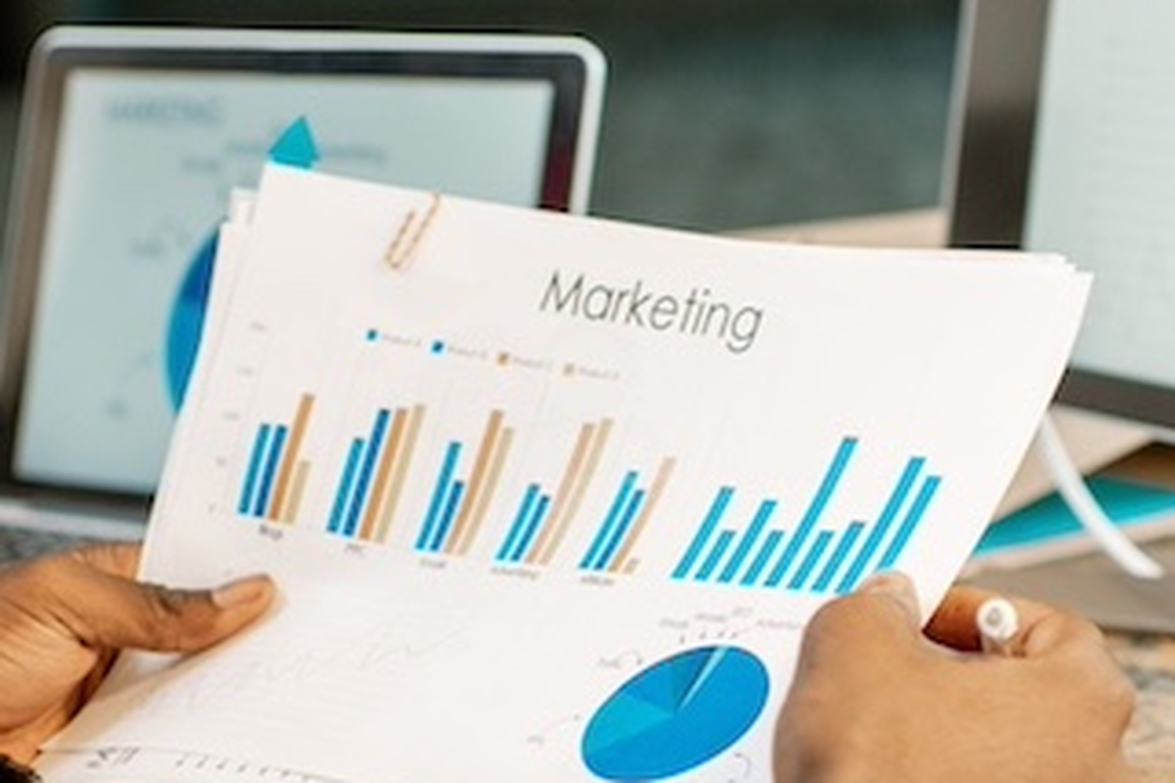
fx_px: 3557
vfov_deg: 12.5
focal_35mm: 109
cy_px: 582
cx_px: 659
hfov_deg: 18.7
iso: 250
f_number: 2.2
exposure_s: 1/160
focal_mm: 35
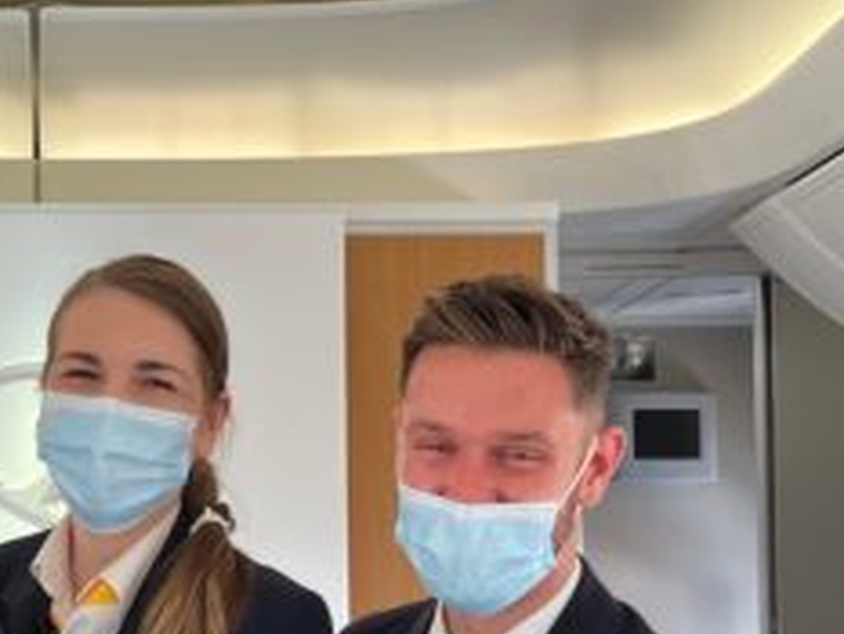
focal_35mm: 68
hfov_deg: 27.6
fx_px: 1659
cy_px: 388
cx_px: 94
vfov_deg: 21.6
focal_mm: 5.7
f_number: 1.5
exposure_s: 1/111
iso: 125
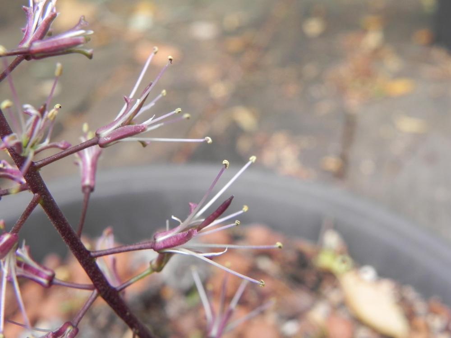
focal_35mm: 41
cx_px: 226
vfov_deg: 35.1
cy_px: 169
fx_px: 534
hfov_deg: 45.8
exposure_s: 1/115
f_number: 4
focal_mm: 7.3
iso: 160
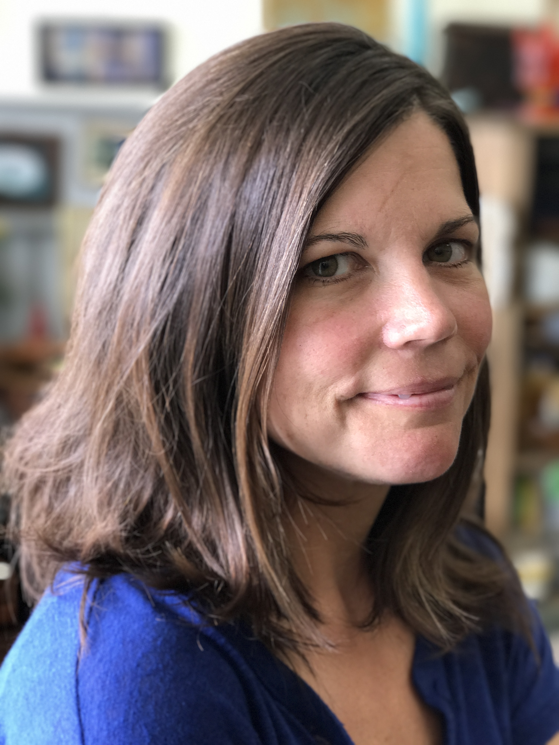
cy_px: 372
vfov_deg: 33.8
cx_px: 280
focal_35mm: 57
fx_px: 1227
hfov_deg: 25.7
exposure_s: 1/60
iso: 80
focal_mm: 6.6
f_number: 2.8
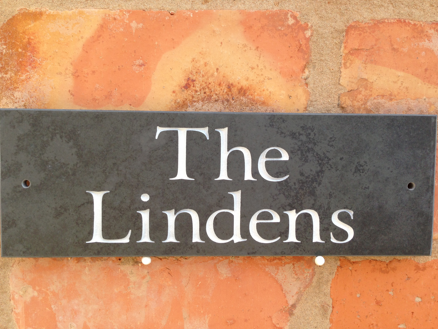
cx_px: 219
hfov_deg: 55.4
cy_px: 164
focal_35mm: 33
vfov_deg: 42.9
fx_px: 418
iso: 50
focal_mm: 4.13
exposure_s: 1/296
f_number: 2.4
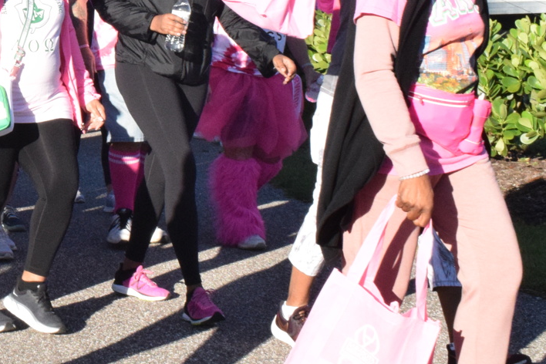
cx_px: -126
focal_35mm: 114
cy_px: -34
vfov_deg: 11.8
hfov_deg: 17.0
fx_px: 1735
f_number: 22
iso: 2500
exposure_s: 1/500
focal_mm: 27
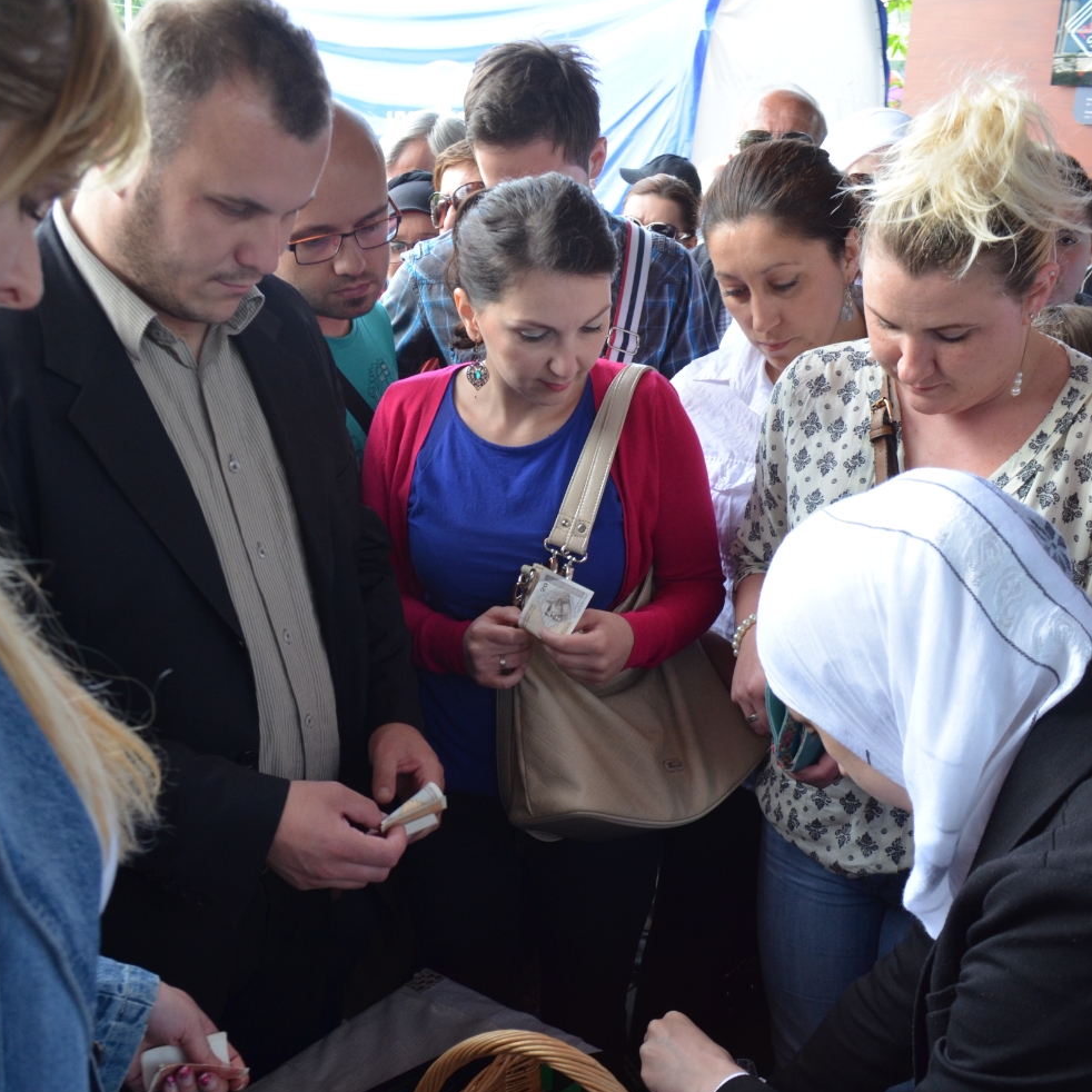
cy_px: 669
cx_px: 543
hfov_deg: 47.2
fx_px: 1249
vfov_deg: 46.9
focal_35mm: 35
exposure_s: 1/100
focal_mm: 18
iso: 640
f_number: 5
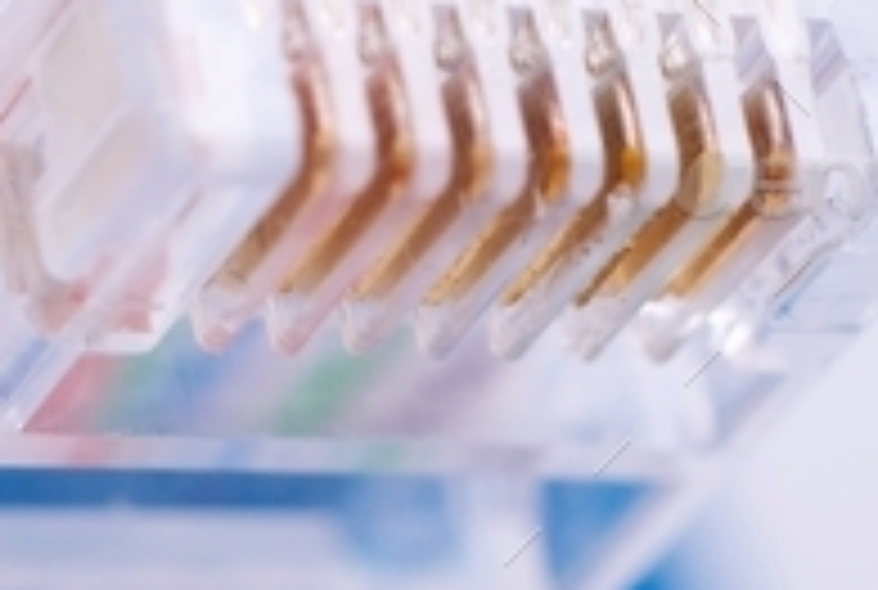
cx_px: 185
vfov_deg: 6.1
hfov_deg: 9.0
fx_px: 5549
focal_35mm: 227
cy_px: 399
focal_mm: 50
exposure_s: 1/200
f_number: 8
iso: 100
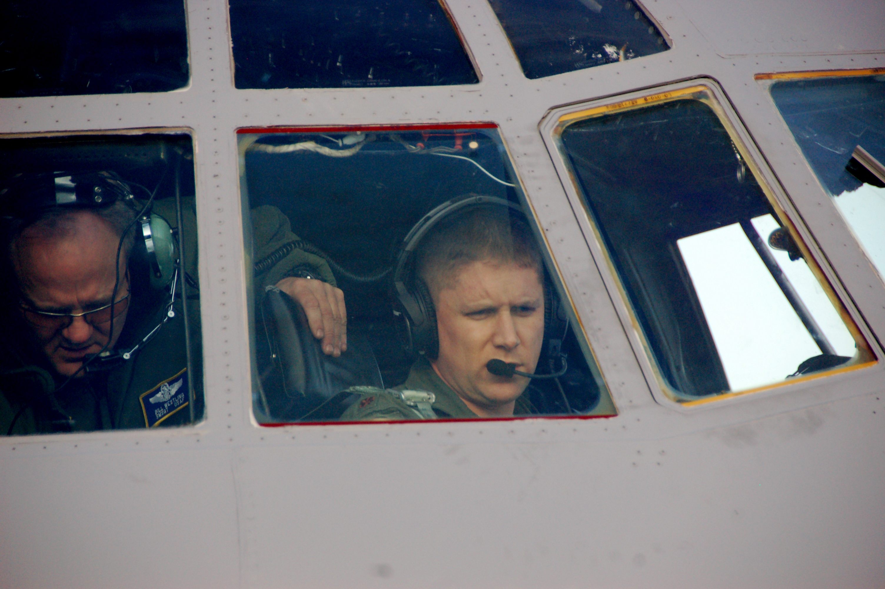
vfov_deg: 4.6
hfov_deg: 6.9
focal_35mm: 300
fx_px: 7368
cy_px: 294
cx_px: 442
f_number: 5.6
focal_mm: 200
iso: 800
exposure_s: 1/320
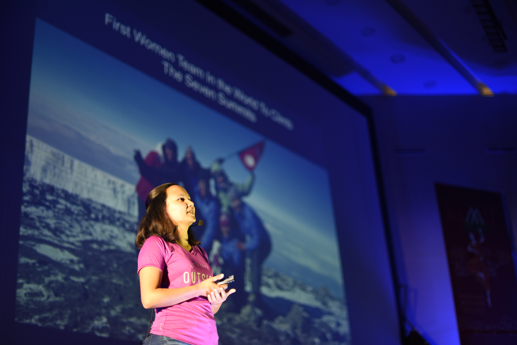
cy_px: 172
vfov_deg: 27.0
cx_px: 258
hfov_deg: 39.6
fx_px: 718
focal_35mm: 50
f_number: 1.4
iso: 640
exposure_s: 1/100
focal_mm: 50
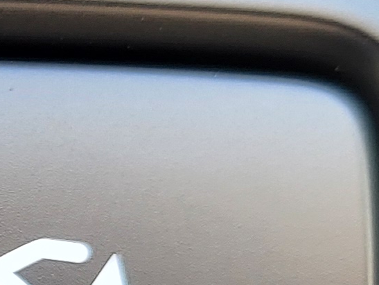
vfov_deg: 7.7
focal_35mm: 190
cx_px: -258
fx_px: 2082
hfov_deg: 9.9
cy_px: 376
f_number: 1.8
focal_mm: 5.4
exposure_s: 1/100
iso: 100
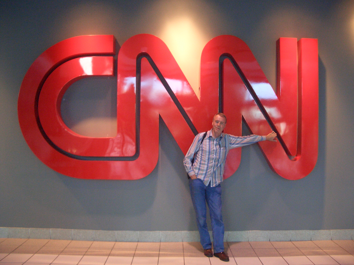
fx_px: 358
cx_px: 177
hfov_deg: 52.6
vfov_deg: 40.7
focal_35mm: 35
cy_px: 132
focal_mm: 5.8
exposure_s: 1/40
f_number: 2.6
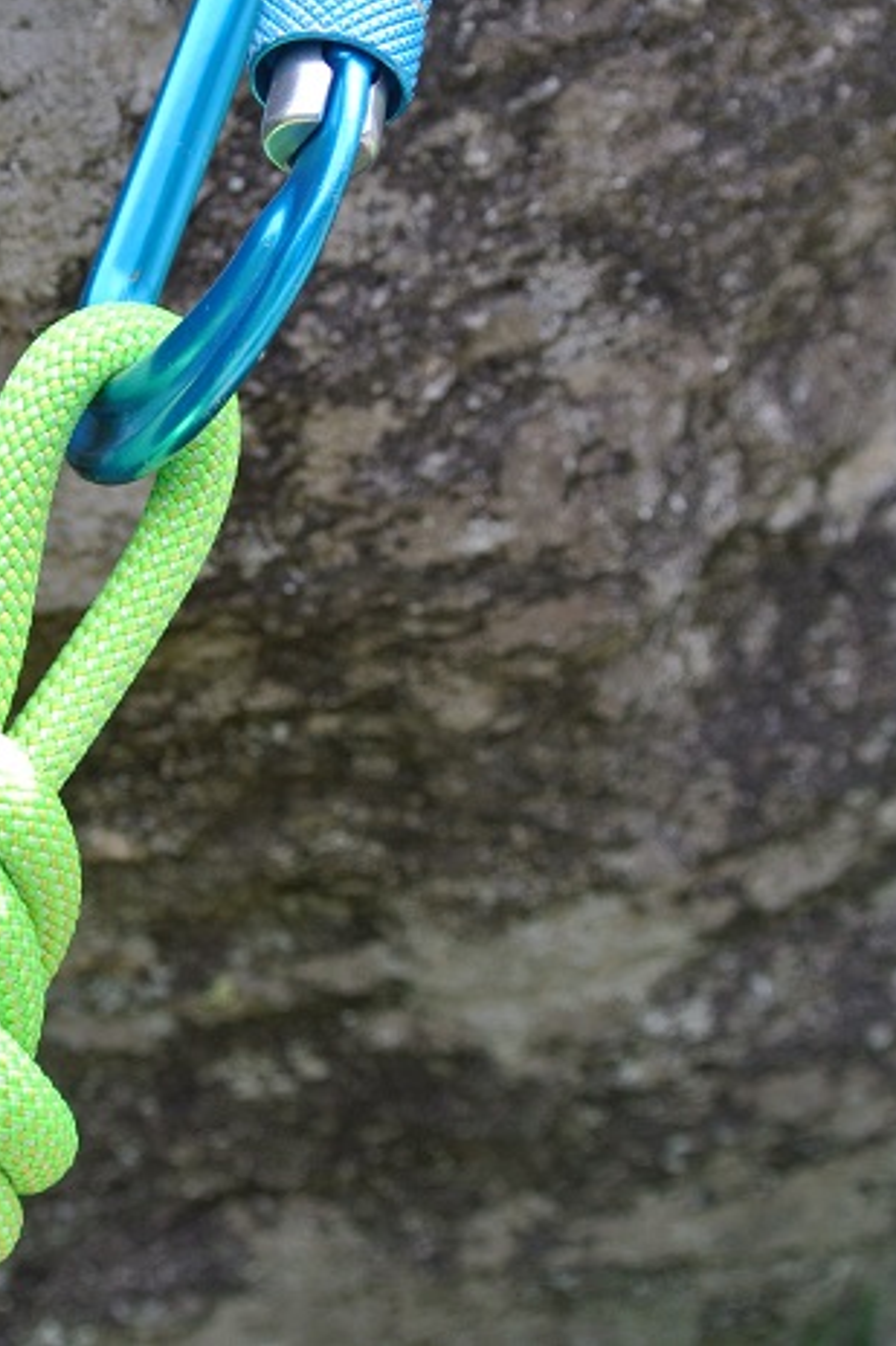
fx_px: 2652
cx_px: 116
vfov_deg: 28.5
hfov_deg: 18.9
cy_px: 670
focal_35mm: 71
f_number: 4.5
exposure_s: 1/160
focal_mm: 17.5
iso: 100
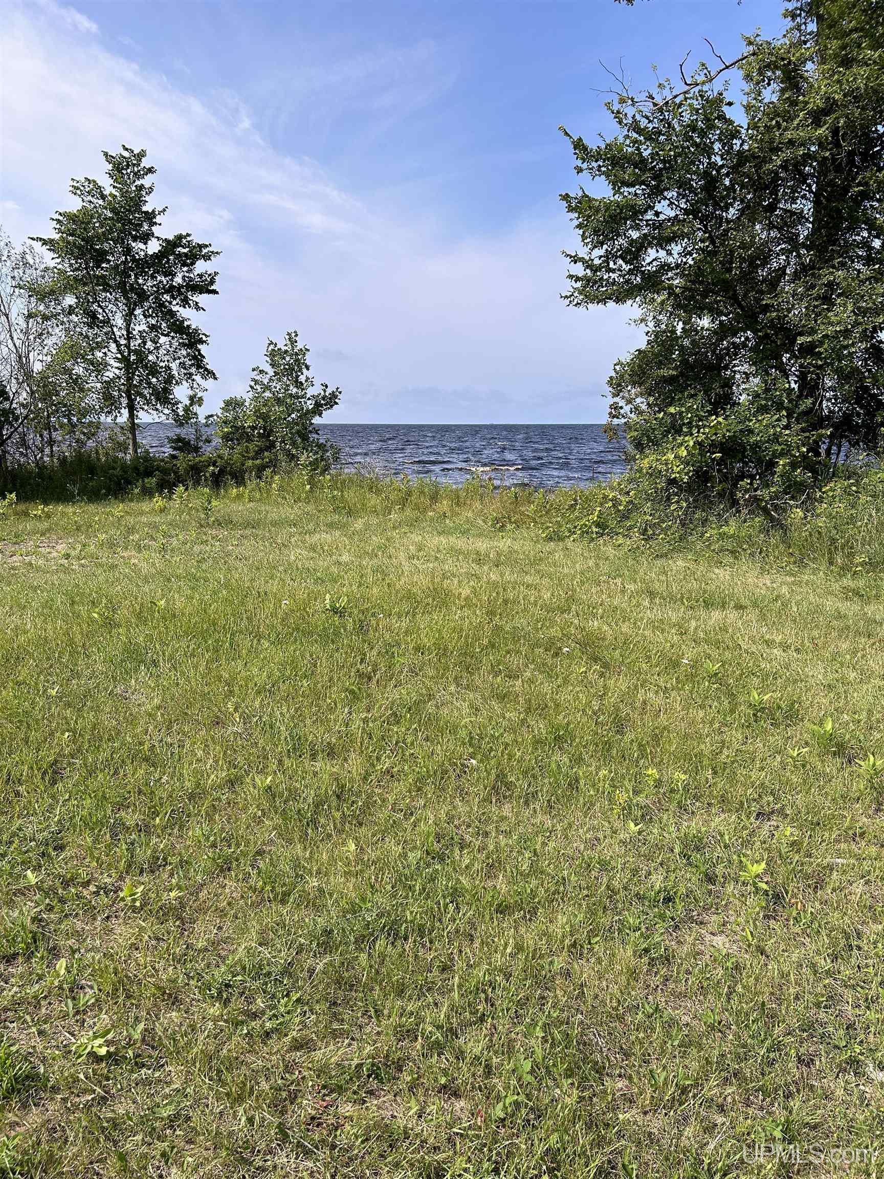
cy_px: 590
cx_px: 442
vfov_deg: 67.3
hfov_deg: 53.1
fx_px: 885
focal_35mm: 26
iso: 50
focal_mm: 5.7
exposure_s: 1/3704
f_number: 1.5
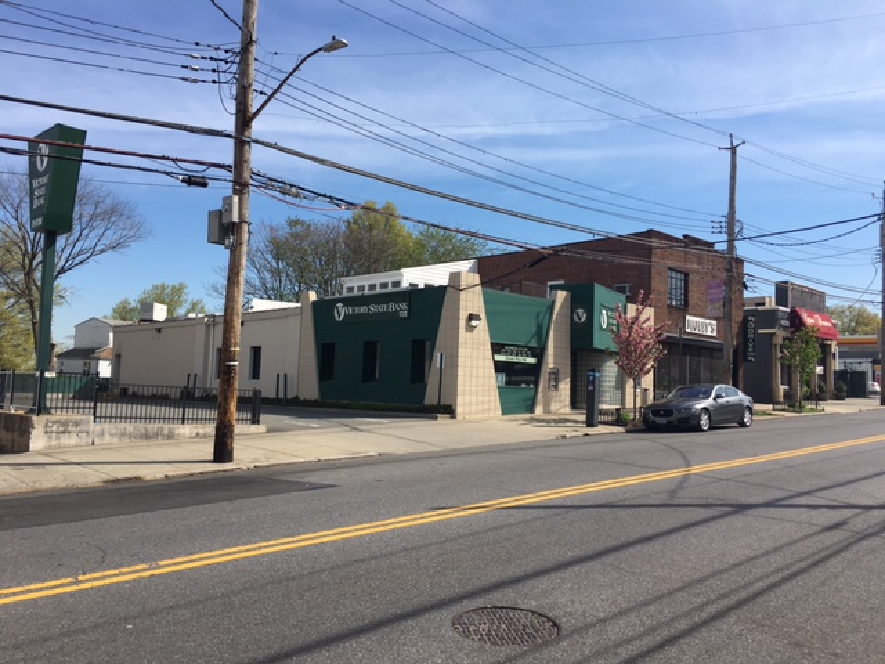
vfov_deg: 48.2
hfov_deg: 61.7
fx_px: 741
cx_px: 442
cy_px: 332
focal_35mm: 29
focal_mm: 4.15
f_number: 2.2
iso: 25
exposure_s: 1/1508
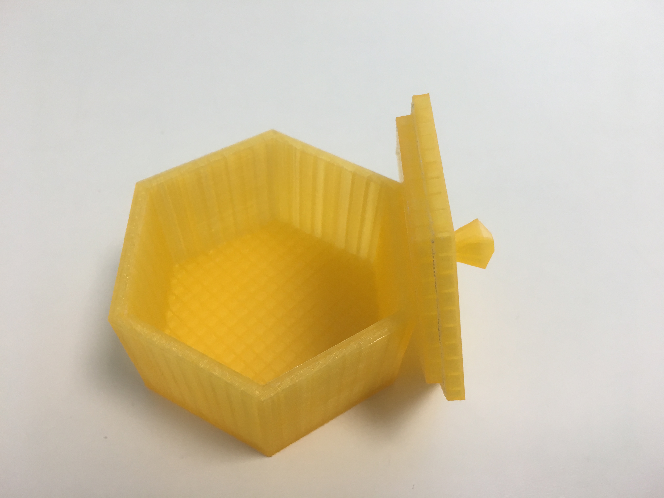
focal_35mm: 29
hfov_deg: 61.7
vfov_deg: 48.2
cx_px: 332
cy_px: 249
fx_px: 556
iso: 25
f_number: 2.2
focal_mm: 4.15
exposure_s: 1/33
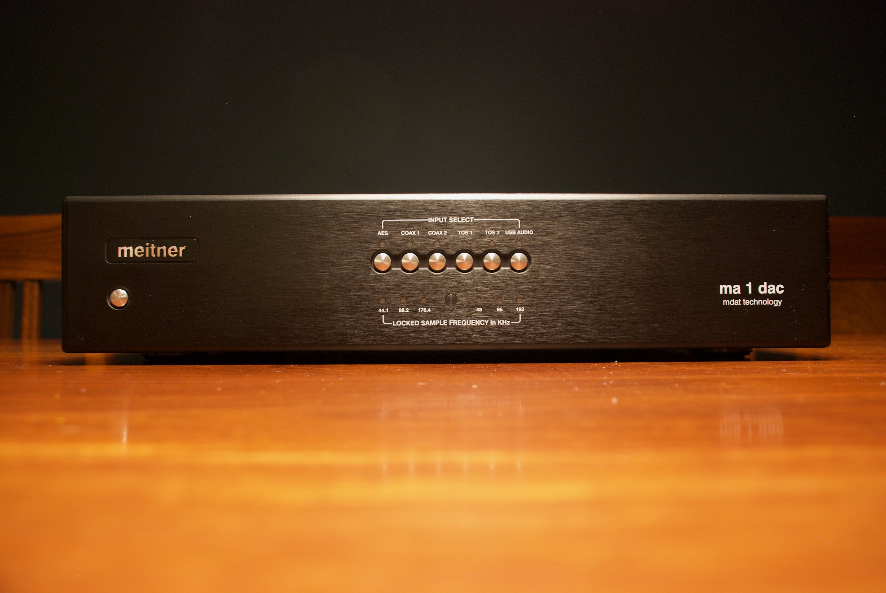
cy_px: 296
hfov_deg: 57.2
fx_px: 813
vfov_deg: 40.1
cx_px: 443
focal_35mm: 33
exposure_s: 1/1.6
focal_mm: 22
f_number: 3.8
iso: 400
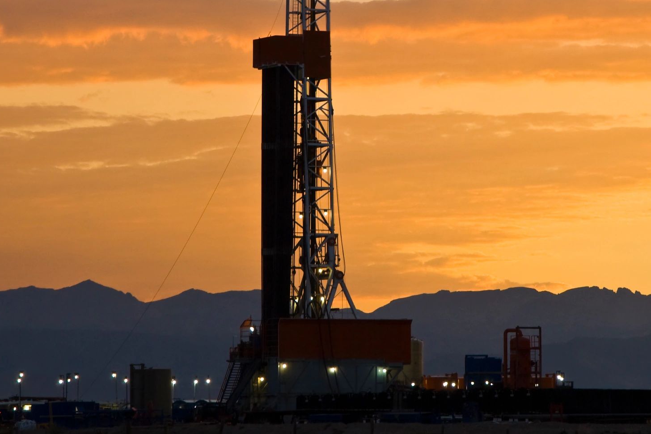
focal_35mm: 251
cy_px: 110
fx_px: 4537
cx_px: 411
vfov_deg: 5.5
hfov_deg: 8.2
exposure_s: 1/13
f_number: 11
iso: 200
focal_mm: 95
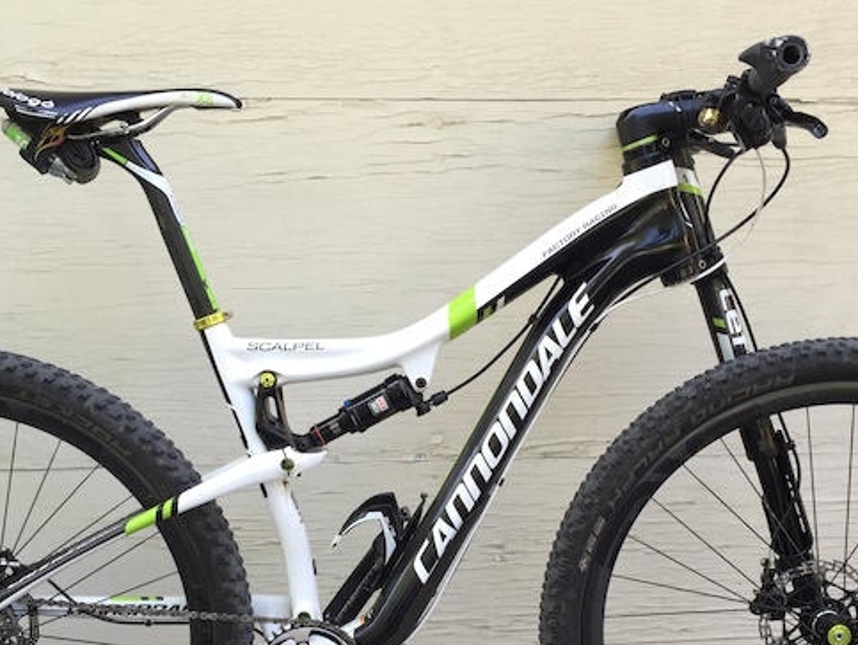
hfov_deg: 39.6
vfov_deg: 29.9
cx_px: 430
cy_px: 476
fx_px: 1191
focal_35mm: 48
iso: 40
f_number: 2.2
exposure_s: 1/120
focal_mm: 4.15
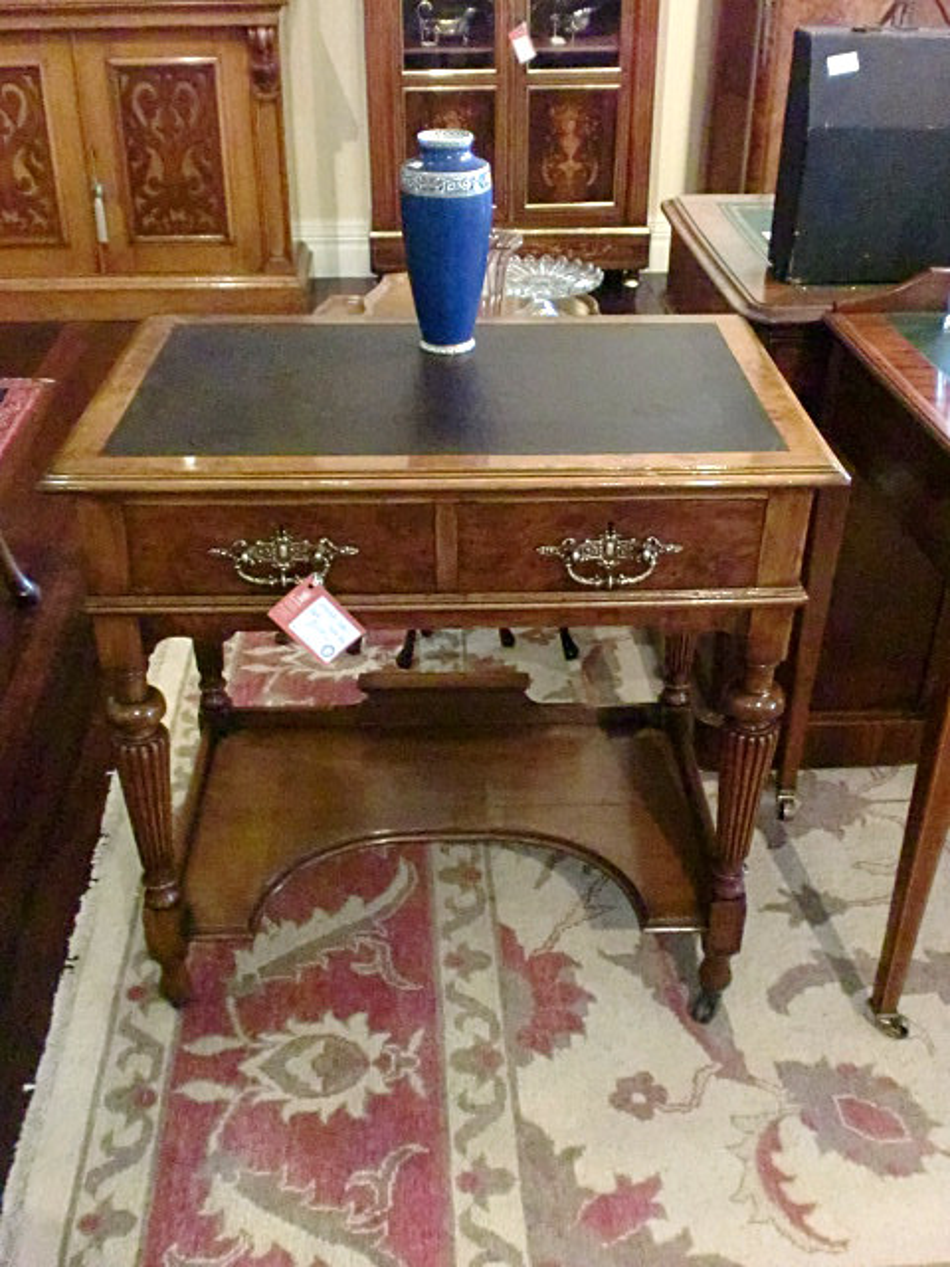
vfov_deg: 52.6
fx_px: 1281
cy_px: 634
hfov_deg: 40.7
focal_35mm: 35
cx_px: 475
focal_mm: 6.3
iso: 1600
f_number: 3.1
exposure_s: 1/50
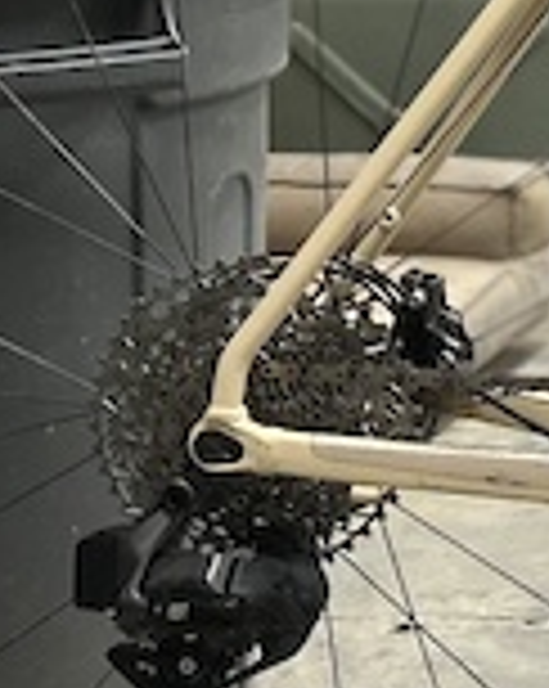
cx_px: 1233
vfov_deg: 14.1
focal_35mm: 133
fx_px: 2707
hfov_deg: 10.3
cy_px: -103
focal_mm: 5.7
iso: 125
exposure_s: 1/60
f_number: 1.5
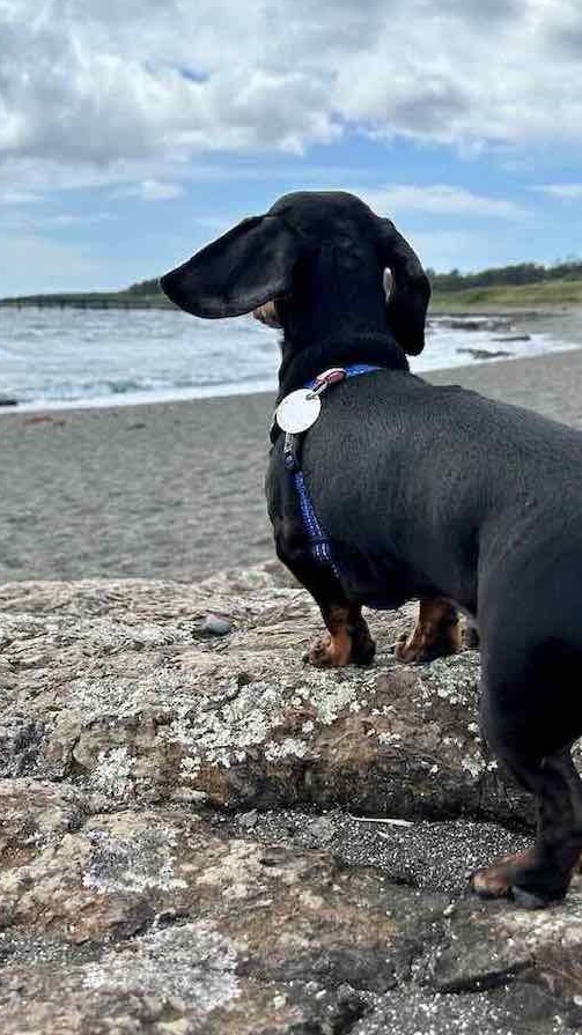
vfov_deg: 52.8
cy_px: 518
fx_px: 1043
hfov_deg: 30.9
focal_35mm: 38
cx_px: 386
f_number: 1.5
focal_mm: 5.7
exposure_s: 1/3571
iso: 50
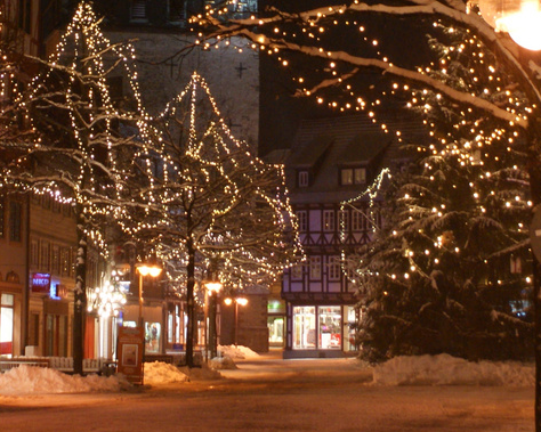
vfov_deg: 11.3
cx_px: 270
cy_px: -23
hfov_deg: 14.3
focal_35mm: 135
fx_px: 2161
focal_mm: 28
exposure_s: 1/3
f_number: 4.5
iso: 400
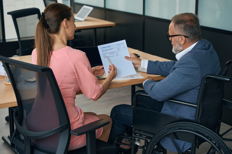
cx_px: 116
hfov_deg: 28.8
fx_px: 451
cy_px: 77
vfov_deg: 19.5
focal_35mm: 70
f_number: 3.2
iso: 400
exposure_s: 1/320
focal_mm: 70
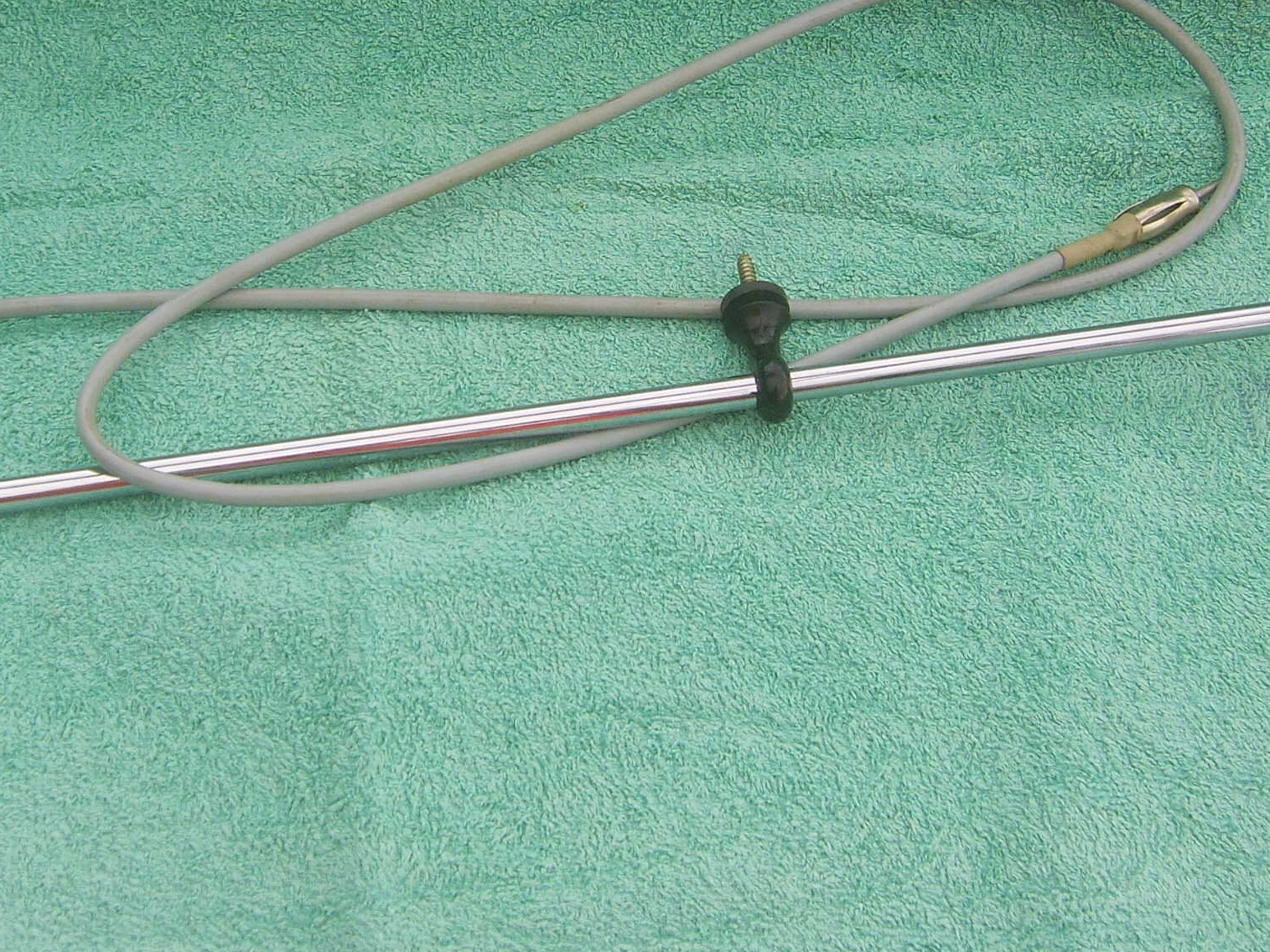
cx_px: 594
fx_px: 2385
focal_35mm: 65
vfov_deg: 22.4
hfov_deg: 29.8
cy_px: 260
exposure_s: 1/80
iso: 50
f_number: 4
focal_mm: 7.8
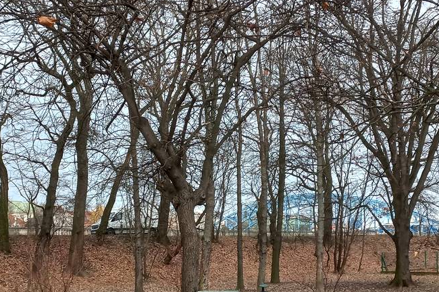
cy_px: 224
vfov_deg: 21.0
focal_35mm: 64
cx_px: 203
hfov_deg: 31.4
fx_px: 780
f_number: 1.8
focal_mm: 4.6
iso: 64
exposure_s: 1/50
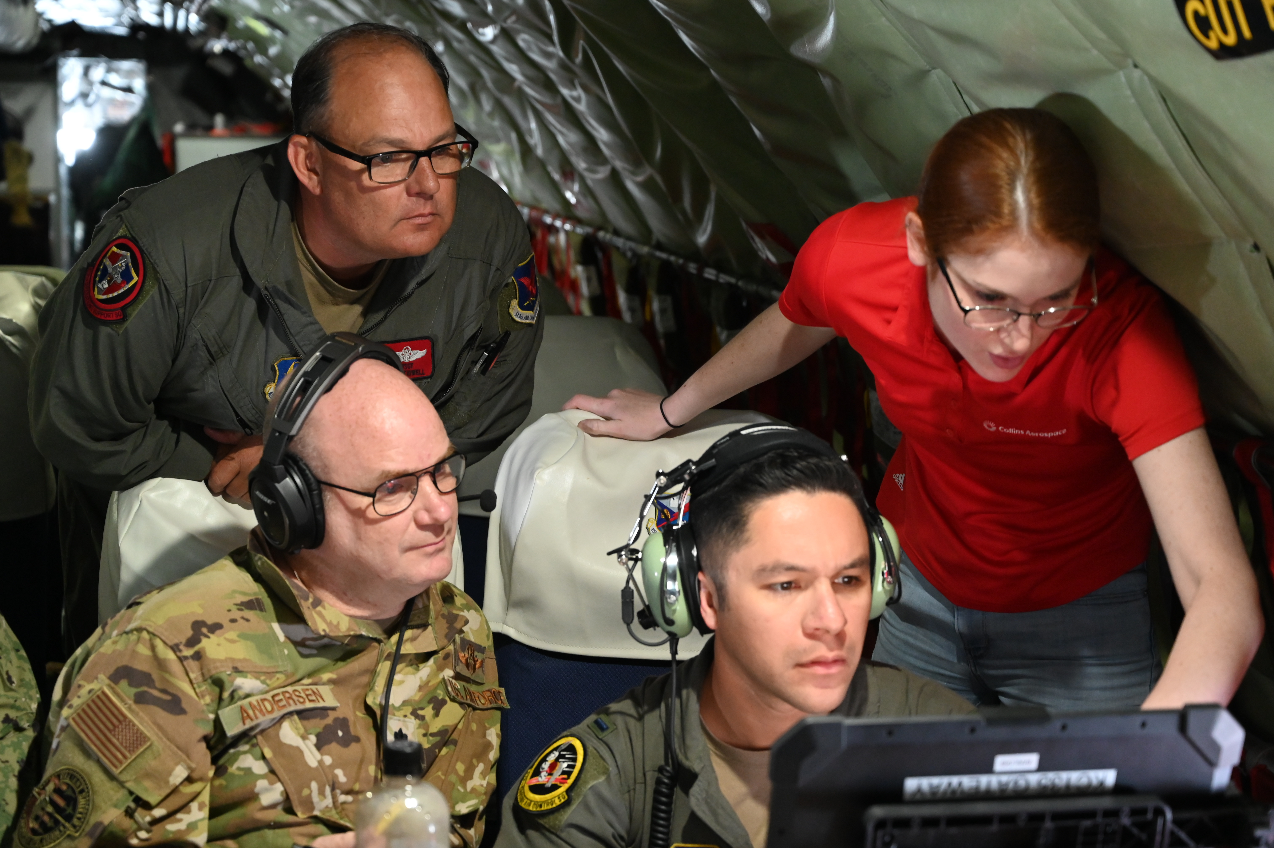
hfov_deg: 34.5
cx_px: 637
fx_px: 2051
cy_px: 424
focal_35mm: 58
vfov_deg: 23.3
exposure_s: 1/80
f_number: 4.5
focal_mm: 58
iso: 4000
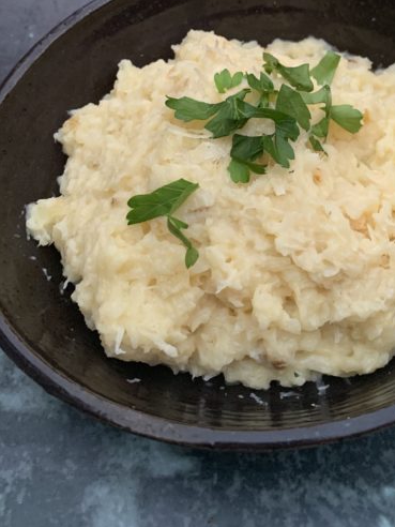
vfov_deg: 42.4
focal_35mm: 43
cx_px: 274
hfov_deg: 33.2
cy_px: 126
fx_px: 654
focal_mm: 4.25
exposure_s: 1/45
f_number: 1.8
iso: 400
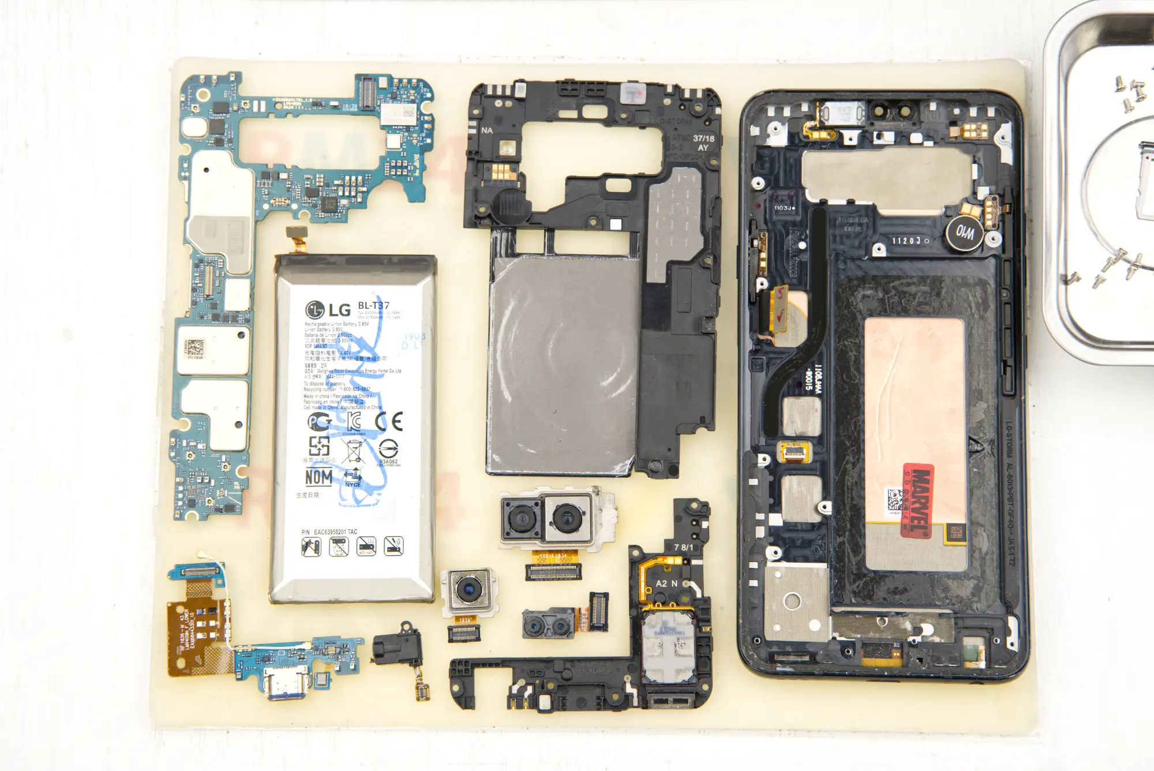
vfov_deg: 18.2
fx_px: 2405
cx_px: 577
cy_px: 386
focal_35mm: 75
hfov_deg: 27.0
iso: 100
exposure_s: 1/13
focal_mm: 75
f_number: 9
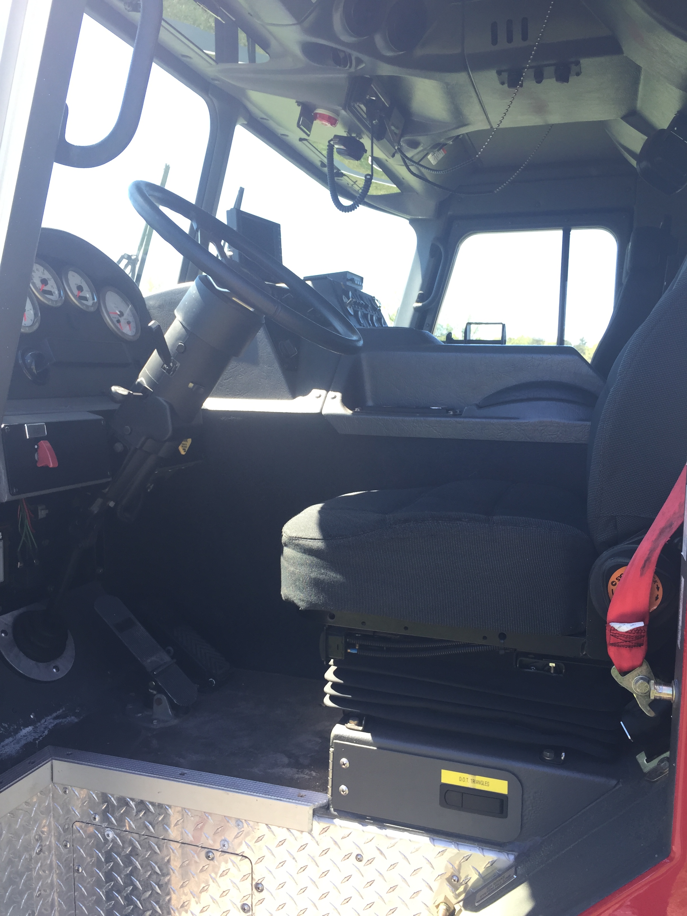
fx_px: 767
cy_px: 458
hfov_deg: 48.2
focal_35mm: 29
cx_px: 344
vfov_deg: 61.7
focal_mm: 4.15
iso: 32
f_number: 2.2
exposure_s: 1/149
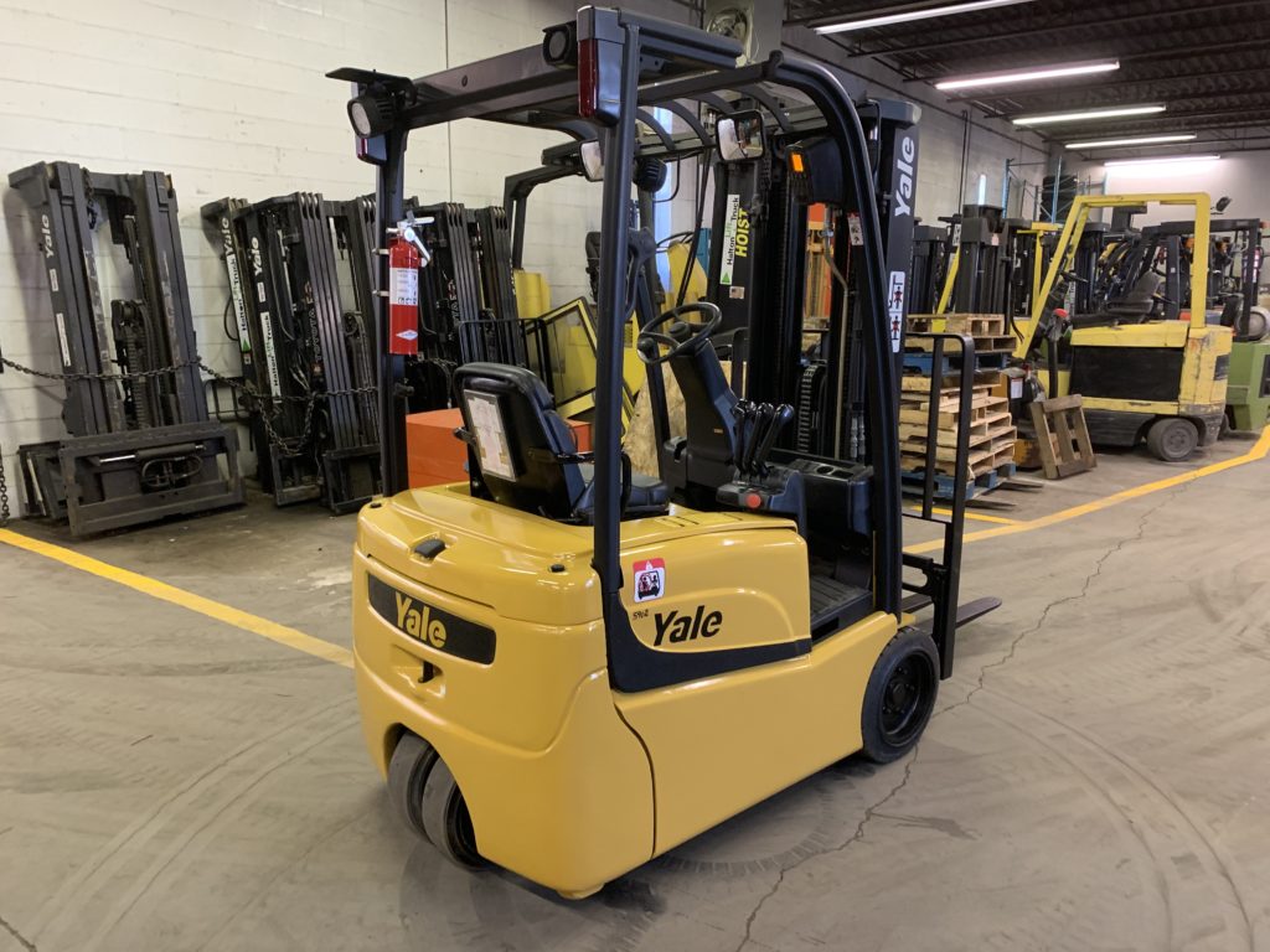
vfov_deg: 53.1
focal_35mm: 26
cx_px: 635
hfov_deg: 67.3
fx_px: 954
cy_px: 476
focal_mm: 4.25
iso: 400
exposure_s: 1/40
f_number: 1.8
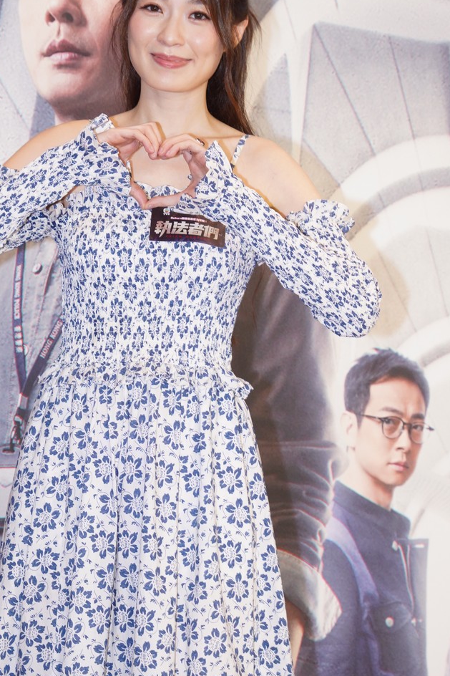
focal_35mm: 117
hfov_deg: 11.7
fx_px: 2194
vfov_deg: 17.5
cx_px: 177
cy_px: 261
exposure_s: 1/250
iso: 4000
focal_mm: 92
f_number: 8
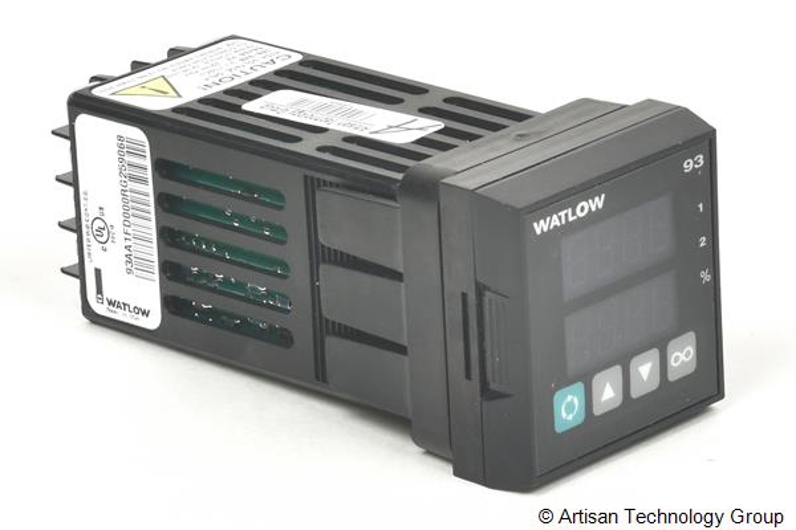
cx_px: 398
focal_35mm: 78
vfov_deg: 17.5
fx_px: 1725
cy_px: 265
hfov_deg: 26.0
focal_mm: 52
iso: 200
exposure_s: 1/200
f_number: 13
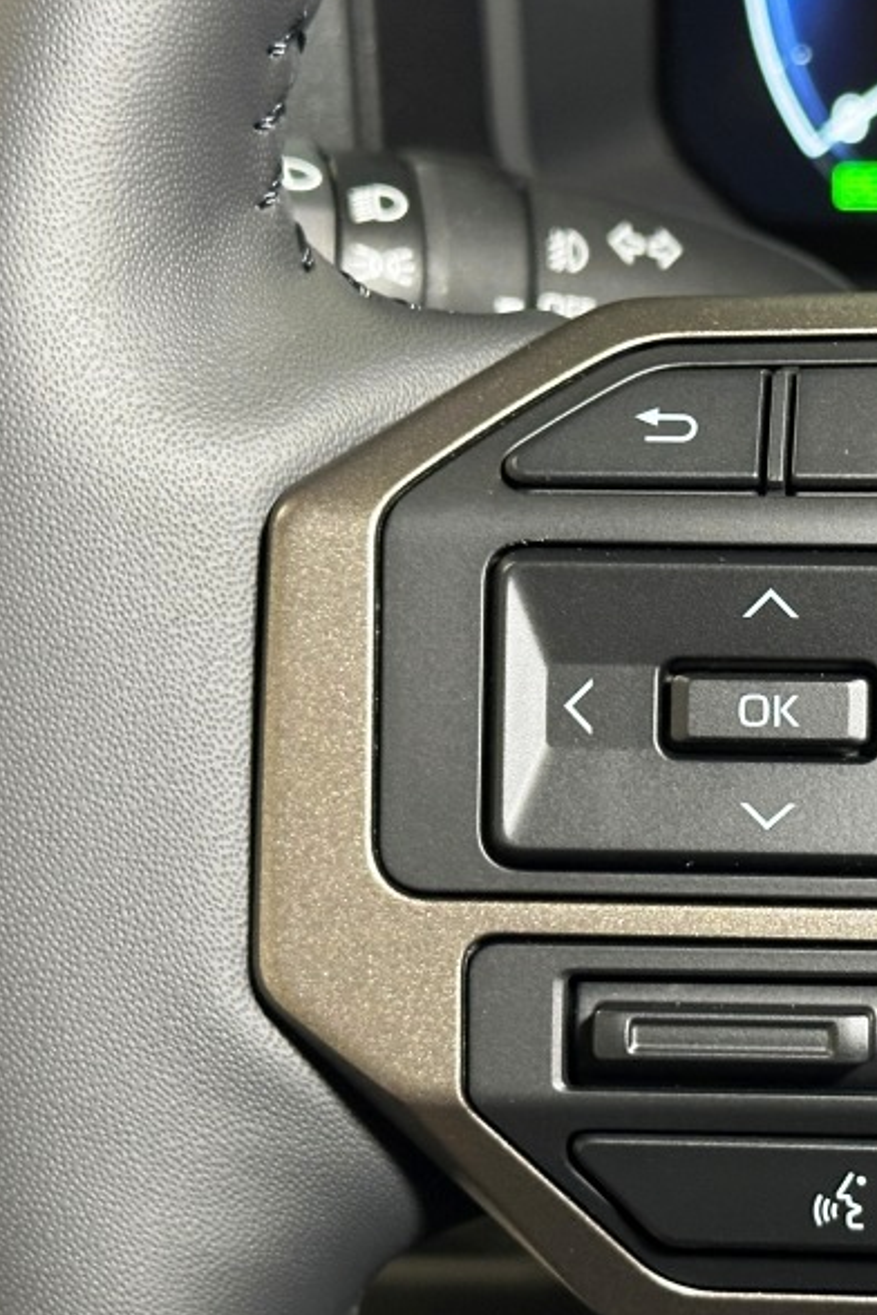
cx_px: 839
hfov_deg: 15.5
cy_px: 619
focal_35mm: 87
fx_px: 3179
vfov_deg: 23.4
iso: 500
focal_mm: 6.86
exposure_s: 1/40
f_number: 1.78
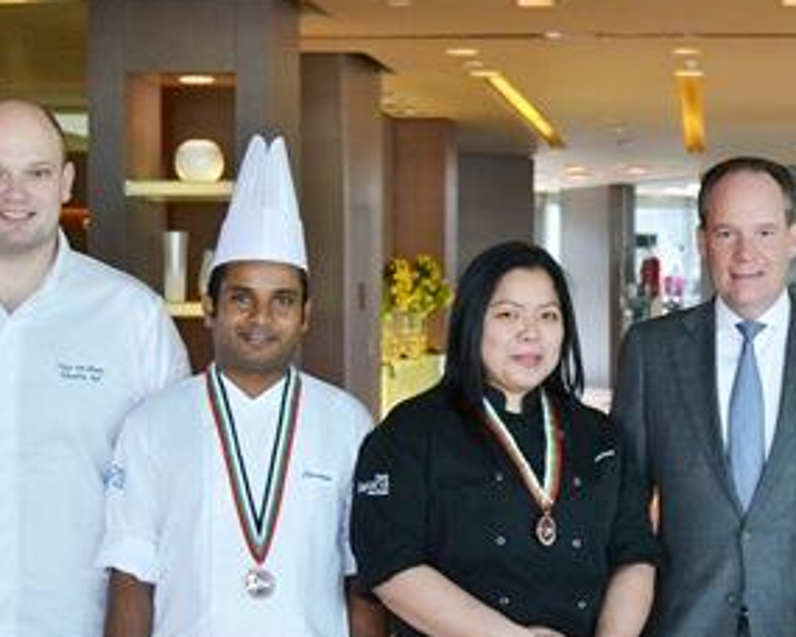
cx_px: 673
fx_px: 1814
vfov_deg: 19.9
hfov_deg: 24.2
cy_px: 344
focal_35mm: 77
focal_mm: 26
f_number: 4
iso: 400
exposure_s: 1/60
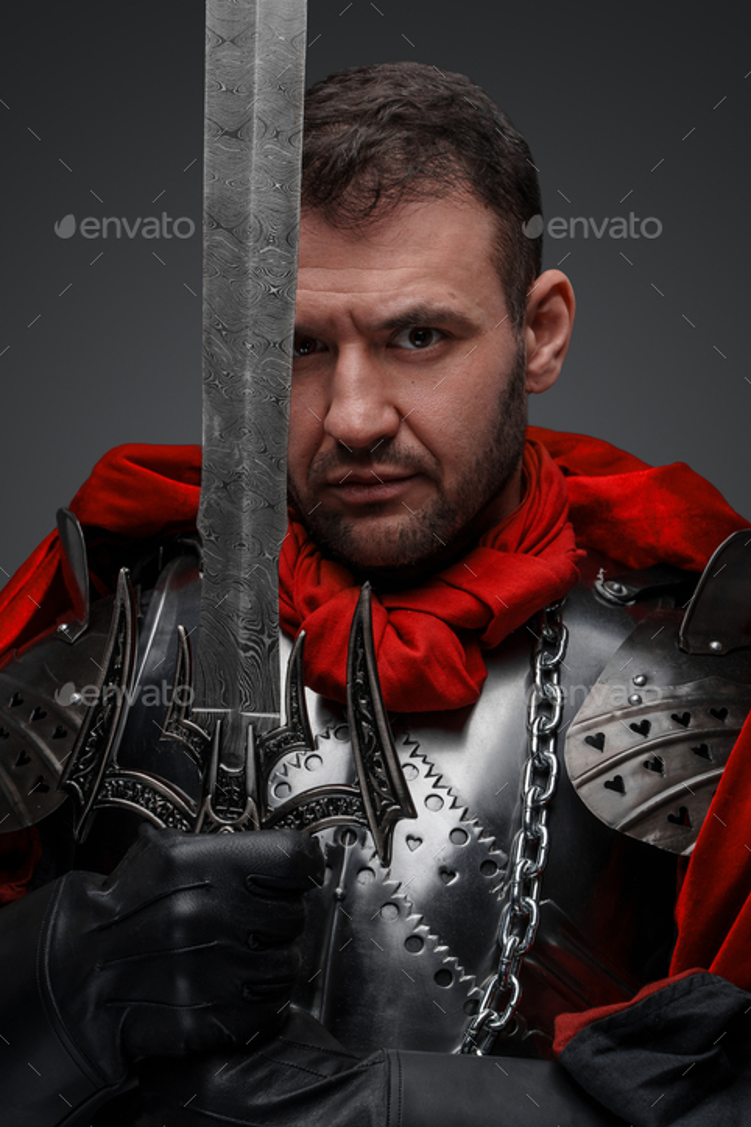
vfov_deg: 24.7
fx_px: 2566
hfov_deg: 16.7
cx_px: 354
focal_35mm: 82
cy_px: 684
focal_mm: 67
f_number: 8
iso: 160
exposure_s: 1/160
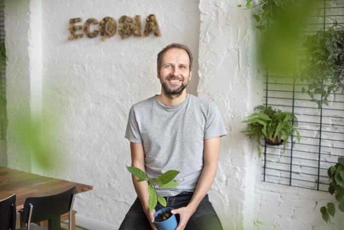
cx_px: 172
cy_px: 115
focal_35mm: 50
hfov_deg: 39.6
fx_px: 478
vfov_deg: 27.0
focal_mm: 50
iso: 500
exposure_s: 1/250
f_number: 2.8
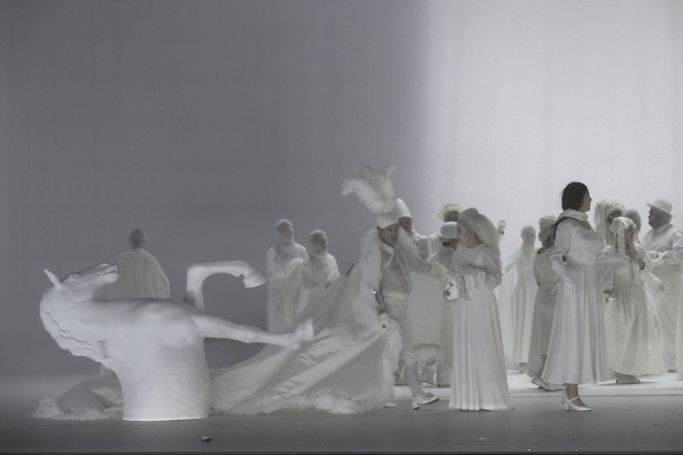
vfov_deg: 11.0
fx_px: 2371
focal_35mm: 125
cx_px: 342
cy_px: 228
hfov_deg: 16.4
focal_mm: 125
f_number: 5
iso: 2500
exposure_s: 1/250
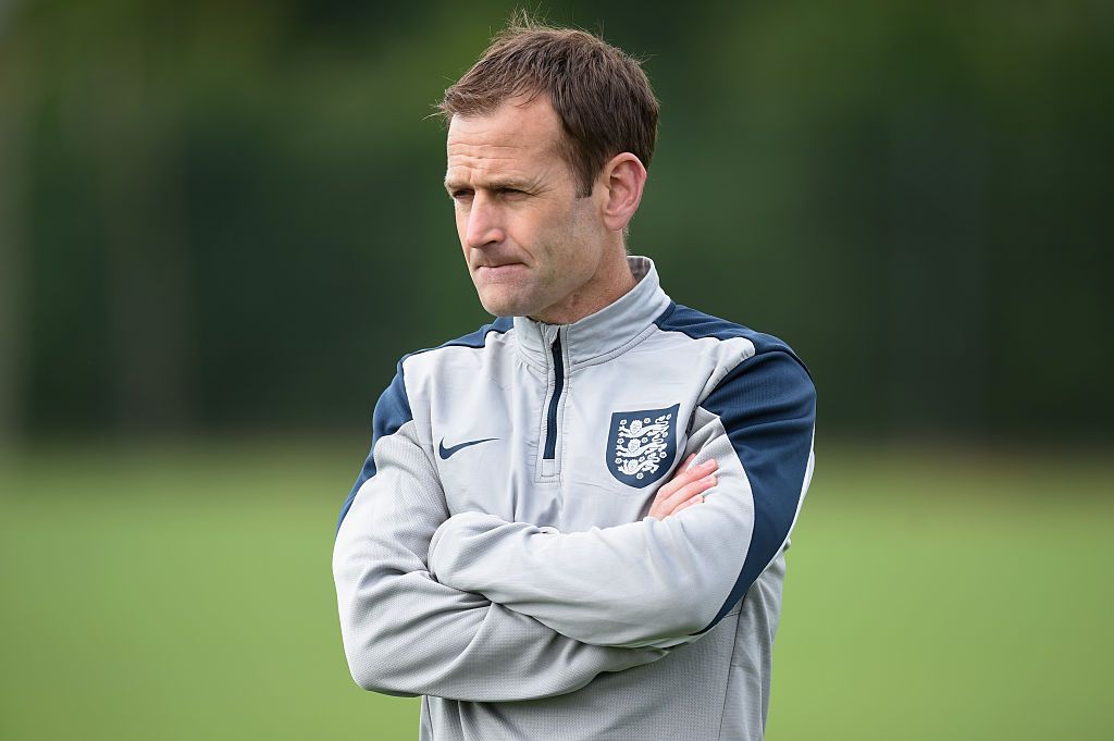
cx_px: 557
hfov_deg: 5.2
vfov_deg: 3.4
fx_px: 12368
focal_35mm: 400
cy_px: 370
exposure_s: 1/1600
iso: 320
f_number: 2.8
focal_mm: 400
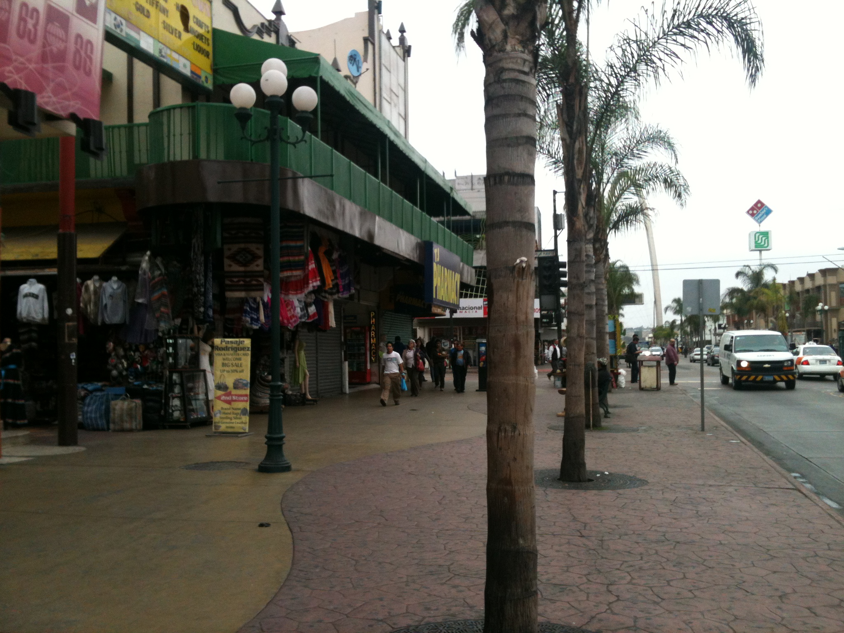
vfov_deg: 40.7
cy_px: 316
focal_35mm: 35
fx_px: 853
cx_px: 422
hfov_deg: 52.6
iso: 64
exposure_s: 1/203
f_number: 2.8
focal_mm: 3.85
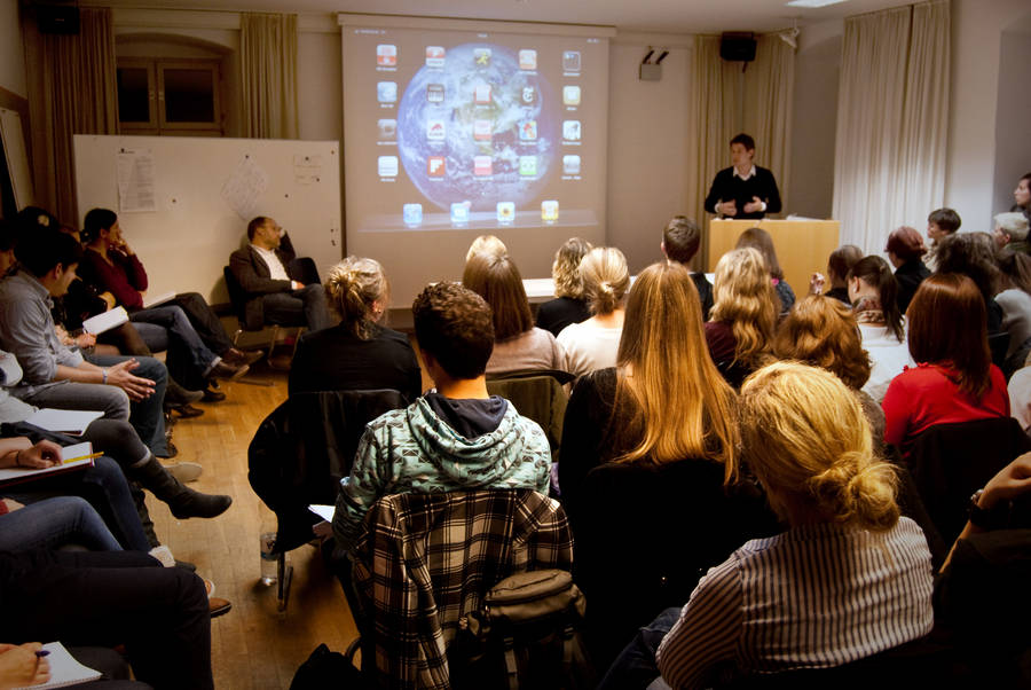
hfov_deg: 53.1
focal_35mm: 36
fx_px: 1032
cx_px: 516
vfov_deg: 37.0
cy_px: 345
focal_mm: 24
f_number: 5.6
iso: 400
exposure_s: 1/13
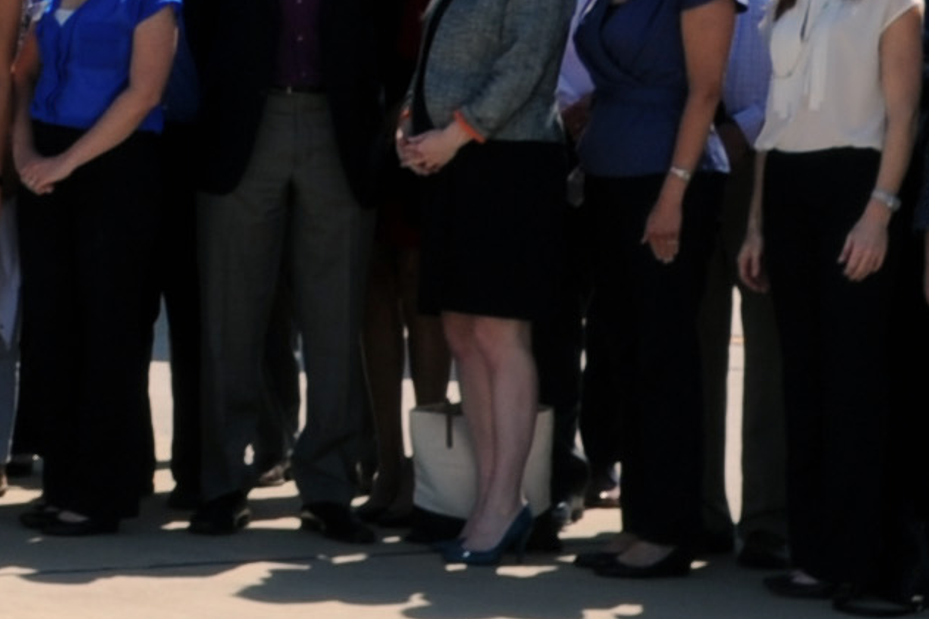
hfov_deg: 9.5
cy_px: -454
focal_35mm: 202
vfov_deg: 6.7
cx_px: -897
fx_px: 5211
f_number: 22
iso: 200
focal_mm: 30
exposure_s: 1/60
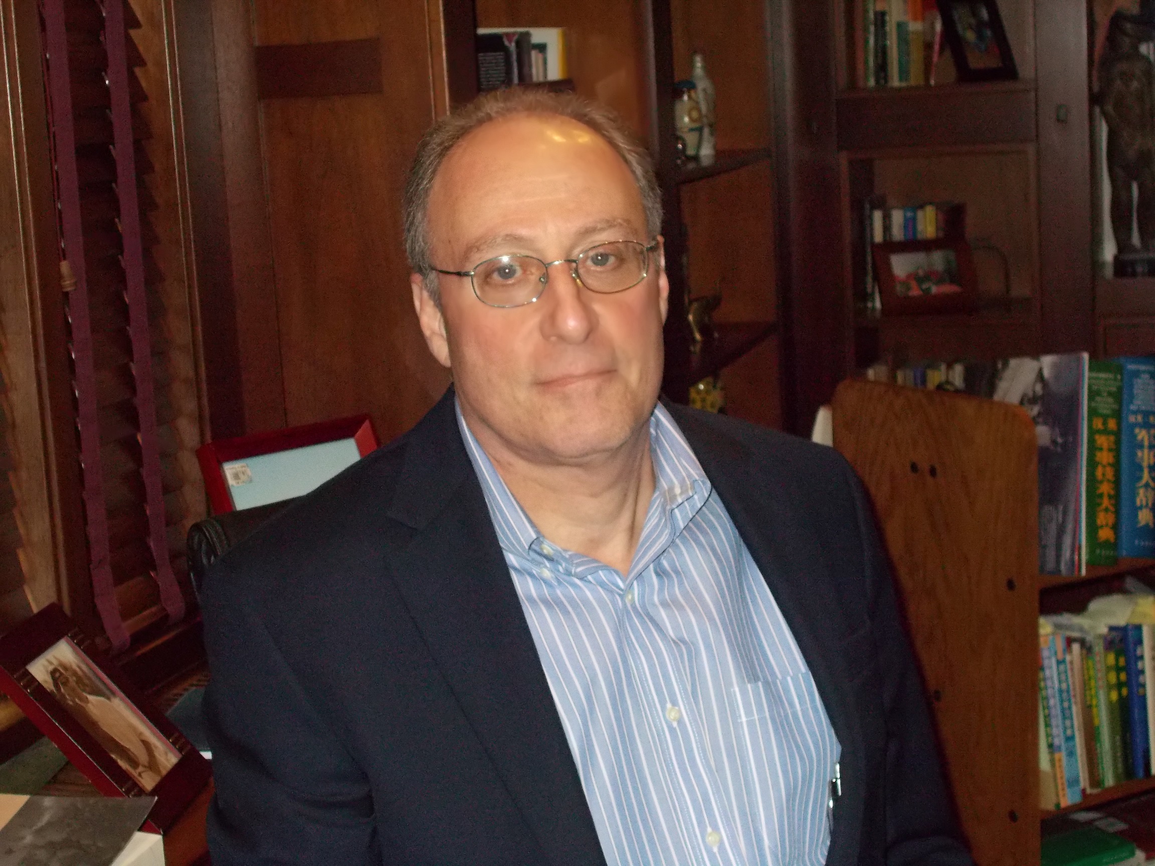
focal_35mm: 66
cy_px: 433
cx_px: 578
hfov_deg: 29.4
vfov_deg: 22.3
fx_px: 2202
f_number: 5.3
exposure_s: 1/60
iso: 500
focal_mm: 11.8
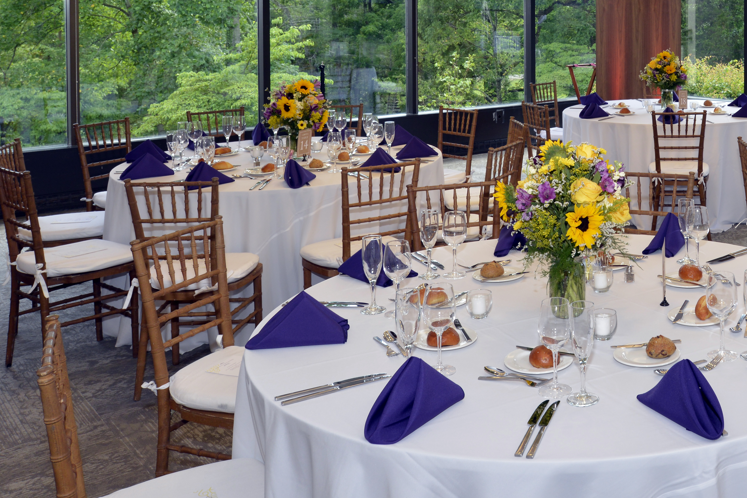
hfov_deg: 40.9
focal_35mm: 45
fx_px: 934
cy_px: 25
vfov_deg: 28.4
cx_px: 643
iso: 400
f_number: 8
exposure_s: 1/30
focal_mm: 22
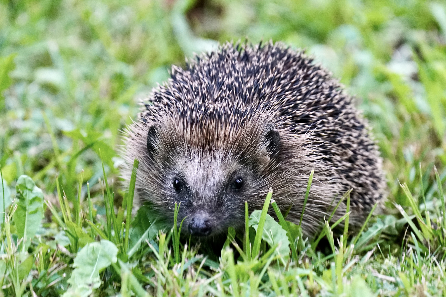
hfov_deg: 3.4
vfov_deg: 2.3
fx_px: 7433
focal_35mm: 600
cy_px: 148
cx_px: 223
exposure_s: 1/500
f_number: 6.3
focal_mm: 600
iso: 5000
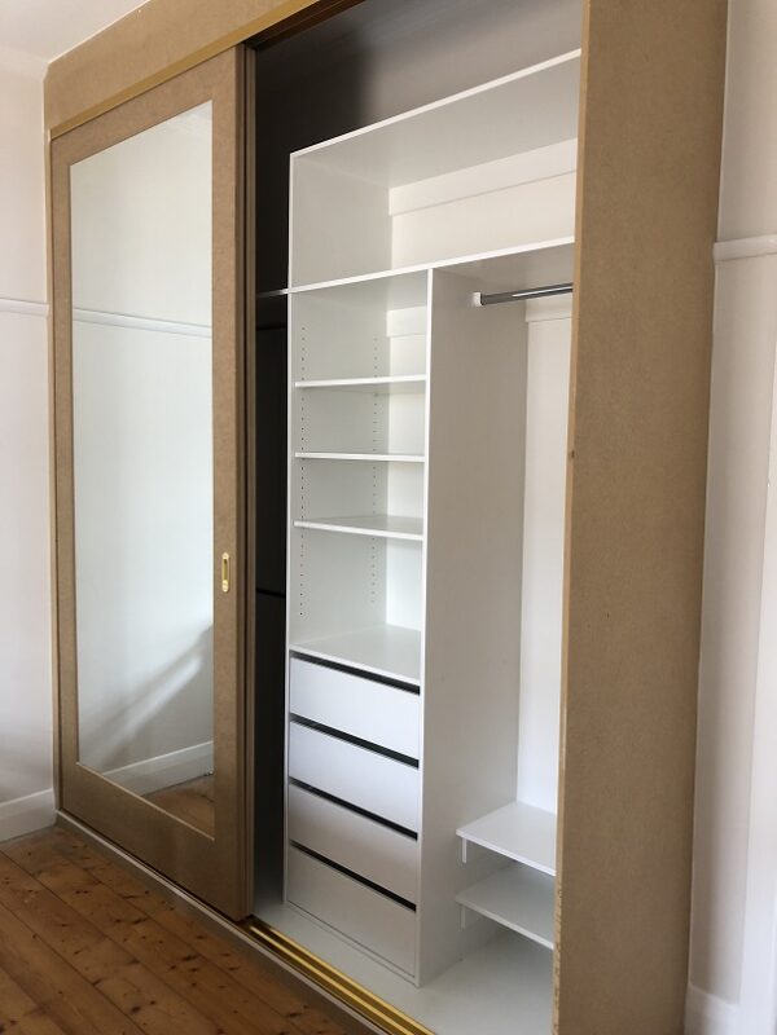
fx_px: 838
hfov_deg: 49.7
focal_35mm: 28
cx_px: 388
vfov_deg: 63.4
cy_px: 518
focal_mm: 4
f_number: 1.8
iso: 40
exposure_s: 1/20
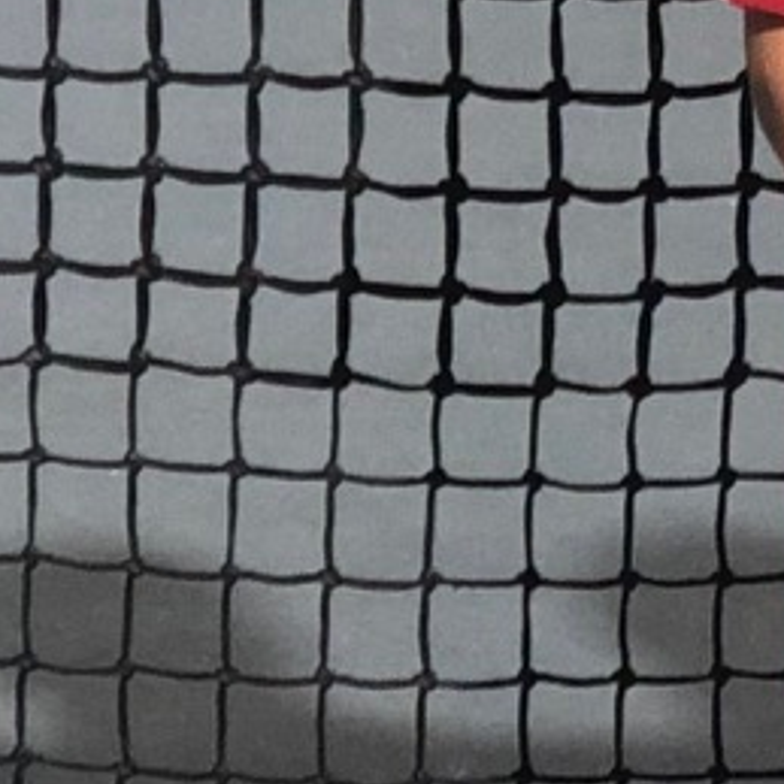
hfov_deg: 4.8
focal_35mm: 358
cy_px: 176
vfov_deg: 4.9
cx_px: 1974
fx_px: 9173
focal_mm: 6
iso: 100
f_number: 2.4
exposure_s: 1/33
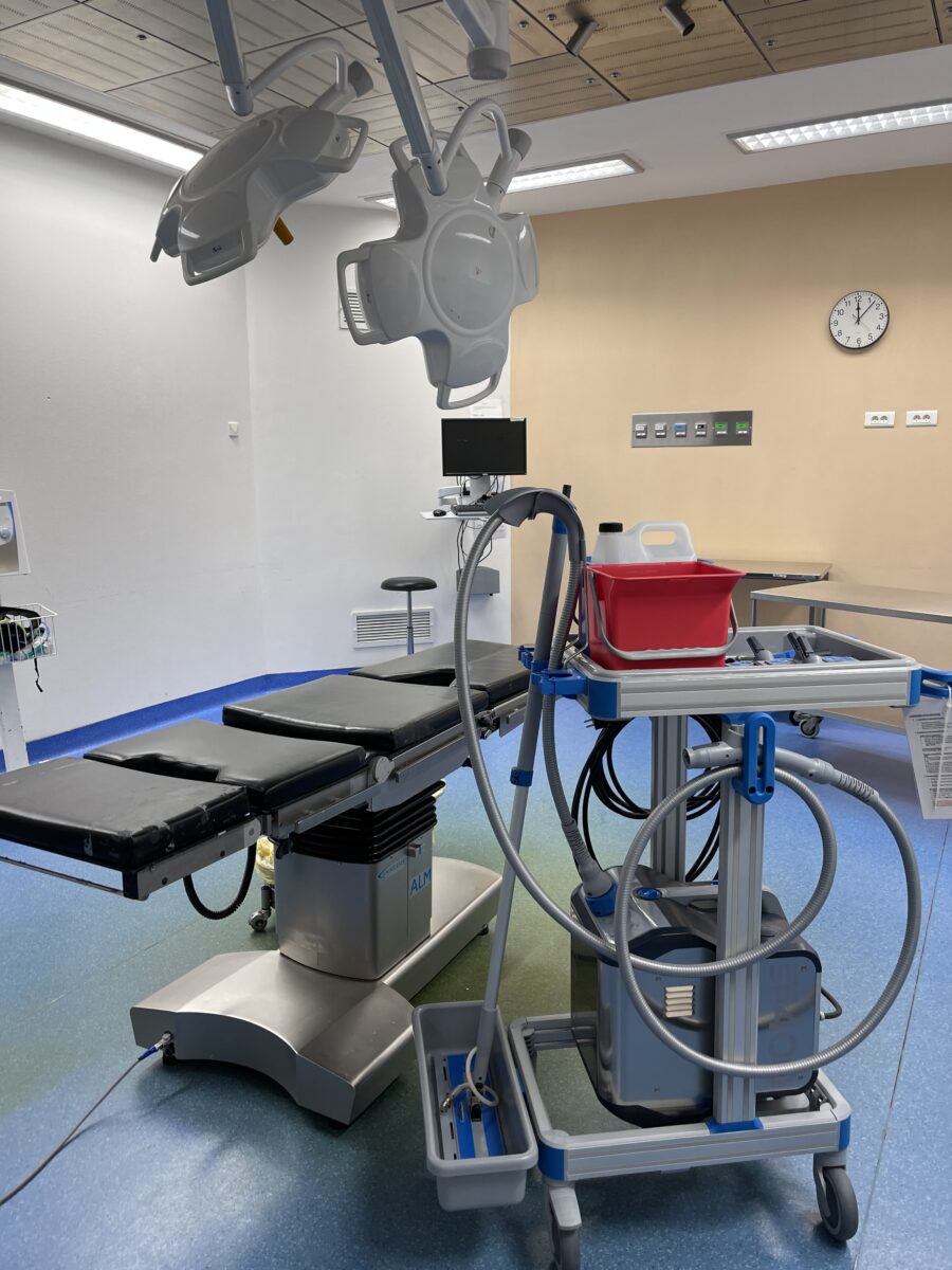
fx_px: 953
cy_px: 635
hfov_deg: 53.1
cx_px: 476
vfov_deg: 67.3
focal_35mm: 26
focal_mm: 5.1
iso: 80
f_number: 1.6
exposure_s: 1/100
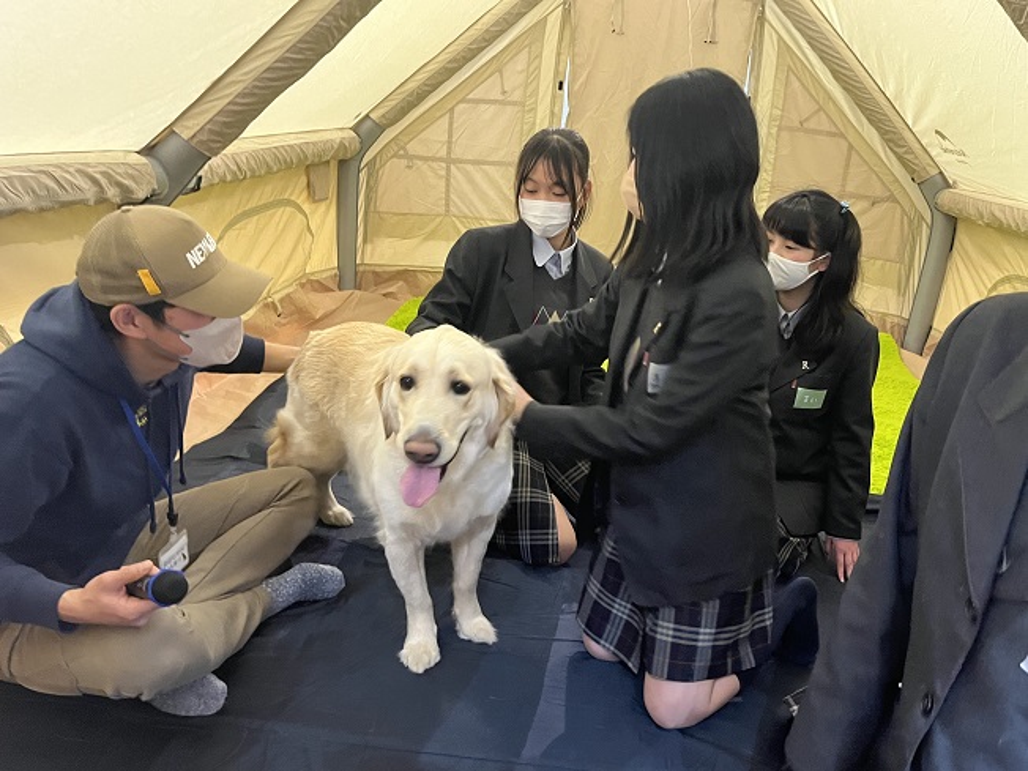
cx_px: 514
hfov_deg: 67.3
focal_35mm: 26
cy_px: 386
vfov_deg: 53.1
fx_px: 772
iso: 500
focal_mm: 5.1
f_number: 1.6
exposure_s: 1/40
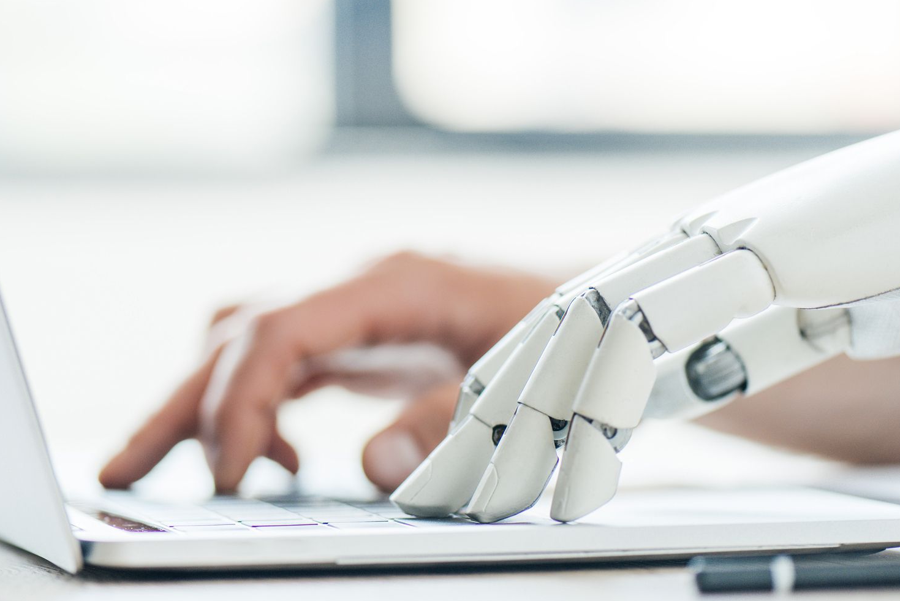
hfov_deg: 14.3
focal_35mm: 143
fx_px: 3575
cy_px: 328
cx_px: 384
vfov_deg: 9.6
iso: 250
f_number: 3.5
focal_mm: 105
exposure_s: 1/250
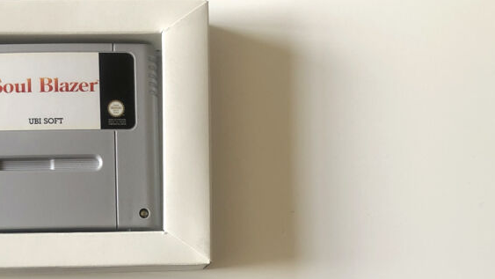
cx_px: 69
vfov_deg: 17.6
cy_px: 346
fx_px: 853
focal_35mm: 65
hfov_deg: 31.2
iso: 25
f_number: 1.8
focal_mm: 3.99
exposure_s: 1/30
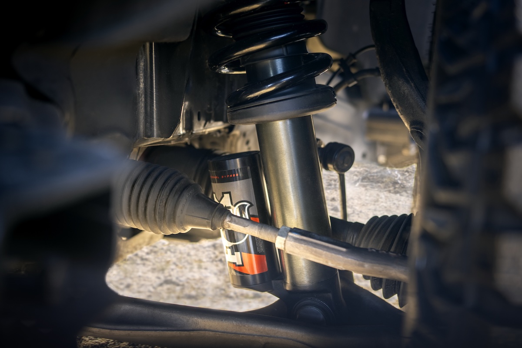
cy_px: 174
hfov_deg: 48.5
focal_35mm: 40
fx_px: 580
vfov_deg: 33.4
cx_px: 261
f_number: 2.8
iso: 500
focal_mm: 40
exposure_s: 1/20
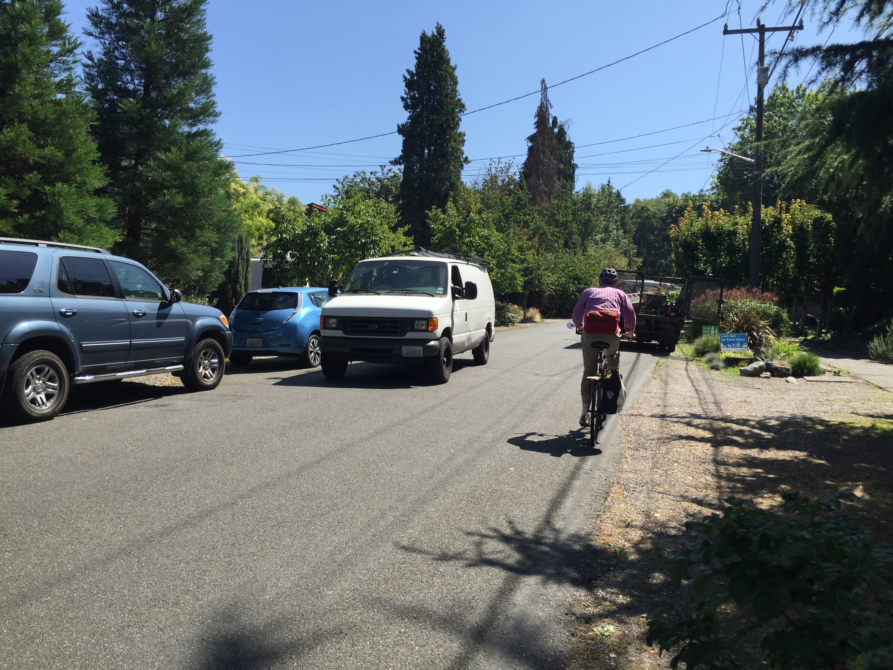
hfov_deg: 61.7
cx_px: 446
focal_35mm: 29
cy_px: 335
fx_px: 748
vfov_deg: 48.2
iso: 32
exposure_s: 1/1647
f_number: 2.2
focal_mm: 4.15
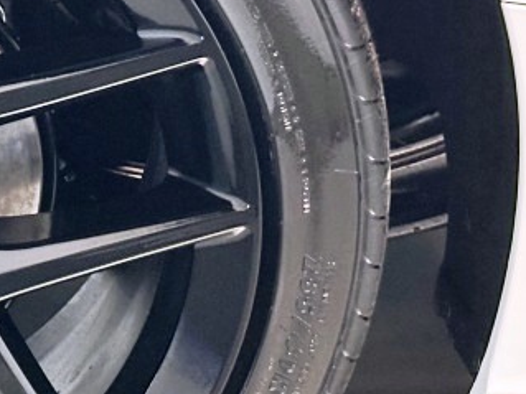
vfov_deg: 9.6
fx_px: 2339
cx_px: -270
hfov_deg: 12.2
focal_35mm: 154
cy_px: 211
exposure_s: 1/24
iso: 640
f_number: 1.78
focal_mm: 6.86
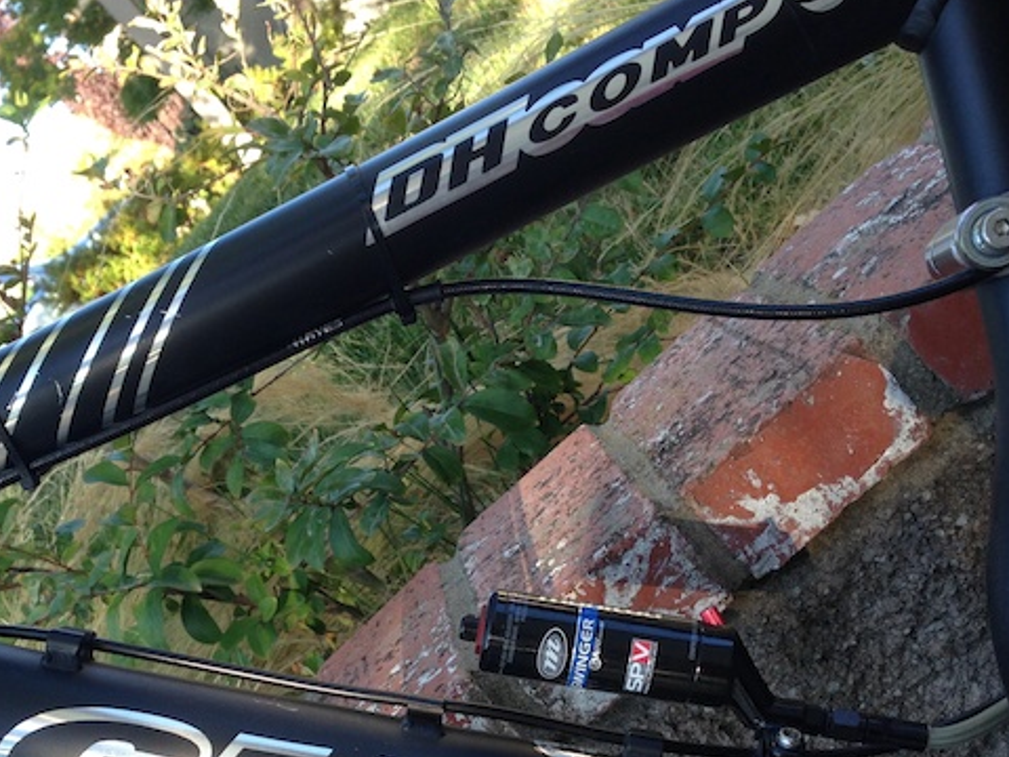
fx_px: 1603
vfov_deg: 26.0
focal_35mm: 55
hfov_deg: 34.8
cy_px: 616
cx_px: 393
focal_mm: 4.12
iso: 50
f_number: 2.4
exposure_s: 1/120
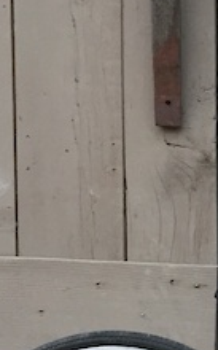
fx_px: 1067
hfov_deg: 10.8
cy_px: 342
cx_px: 414
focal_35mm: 112
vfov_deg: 18.2
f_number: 2.2
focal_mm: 4.15
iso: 100
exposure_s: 1/30
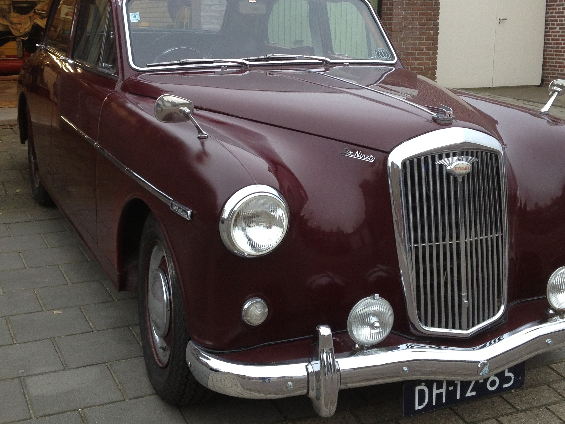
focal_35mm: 53
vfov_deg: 27.4
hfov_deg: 36.2
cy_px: 153
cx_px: 277
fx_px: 865
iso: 80
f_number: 2.4
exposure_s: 1/120
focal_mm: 4.28
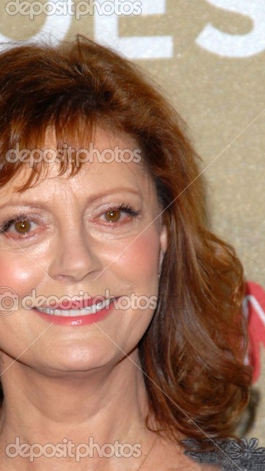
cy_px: 302
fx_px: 5518
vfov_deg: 4.9
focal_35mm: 442
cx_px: 73
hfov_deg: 2.8
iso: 400
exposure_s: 1/200
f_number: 8
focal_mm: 175
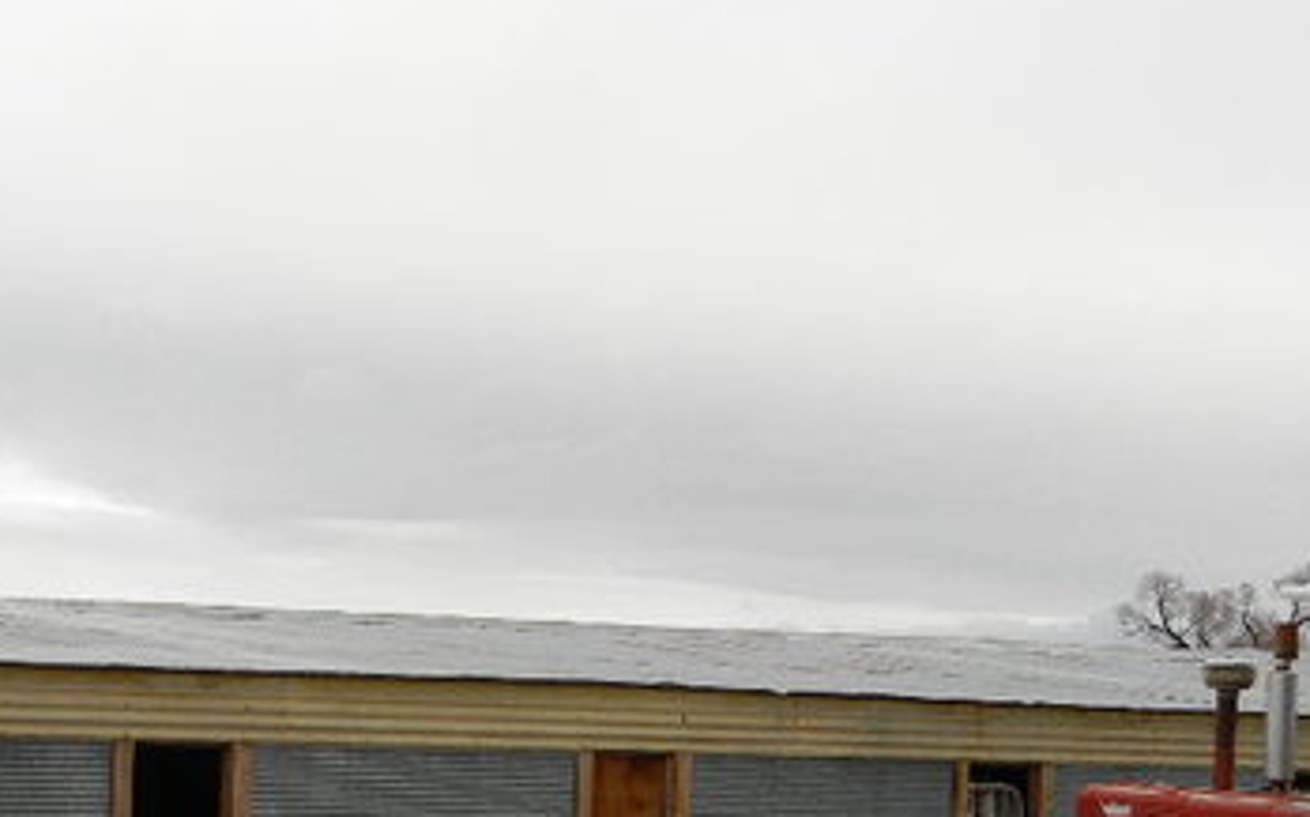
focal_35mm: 86
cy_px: 828
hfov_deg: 24.0
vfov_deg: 14.9
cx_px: 455
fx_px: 3068
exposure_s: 1/279
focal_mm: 7.3
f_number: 3.8
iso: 80
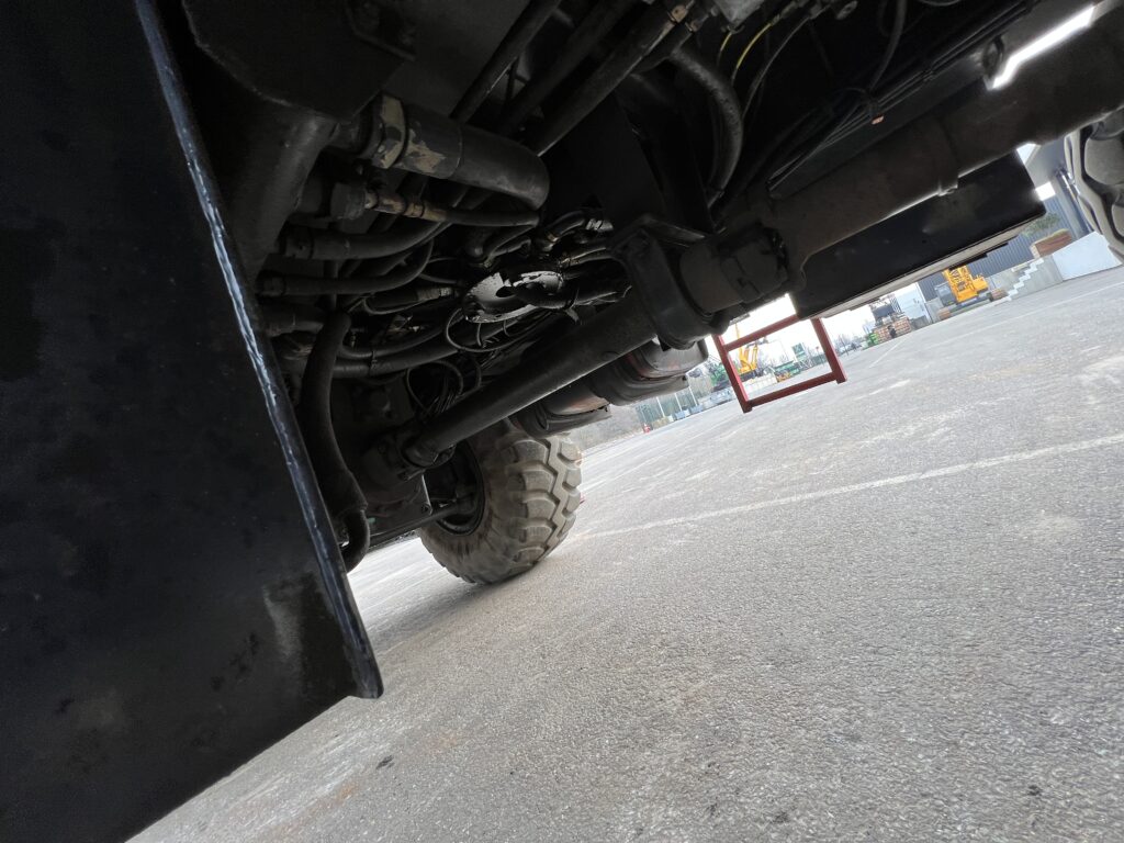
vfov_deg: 89.9
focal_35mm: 13
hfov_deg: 106.2
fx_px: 422
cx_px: 562
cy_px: 422
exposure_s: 1/101
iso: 32
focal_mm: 1.57
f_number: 1.8
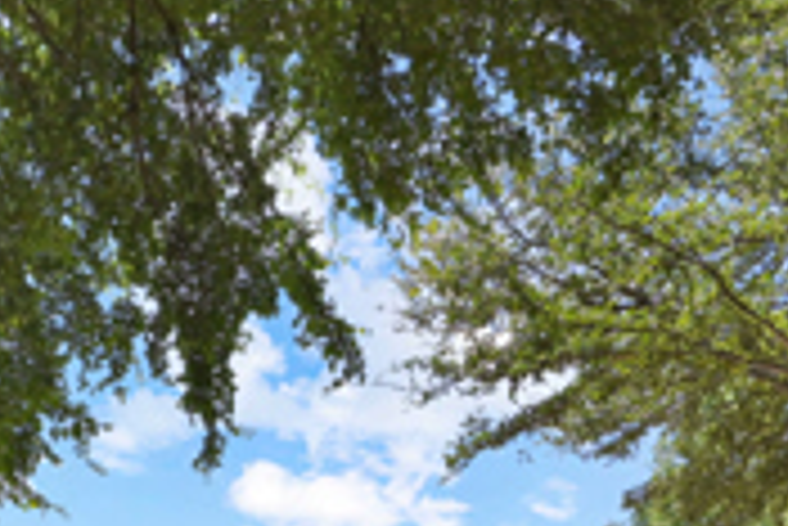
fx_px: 789
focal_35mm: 36
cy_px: 647
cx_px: 153
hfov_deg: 49.8
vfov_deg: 30.7
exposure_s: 1/1000
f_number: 11
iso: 800
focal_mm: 14
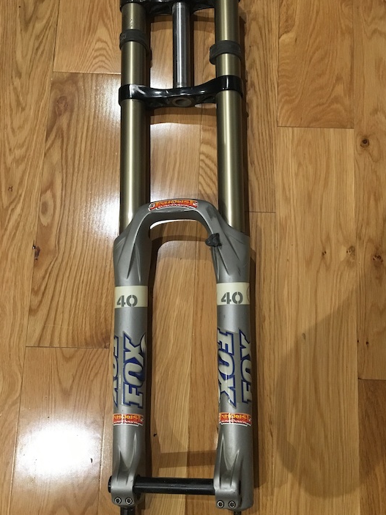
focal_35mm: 33
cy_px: 244
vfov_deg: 55.3
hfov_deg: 42.9
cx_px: 217
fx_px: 491
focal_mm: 4.15
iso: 250
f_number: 2.2
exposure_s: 1/30
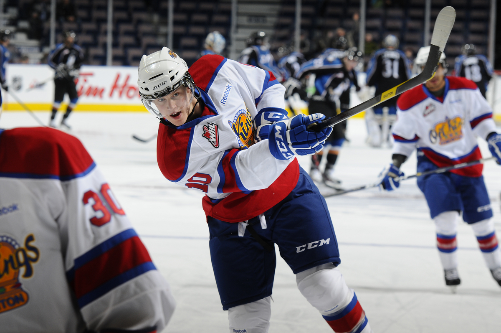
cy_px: 166
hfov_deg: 11.4
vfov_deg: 7.6
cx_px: 250
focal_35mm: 180
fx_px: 2502
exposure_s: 1/500
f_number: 5
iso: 250
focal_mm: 120
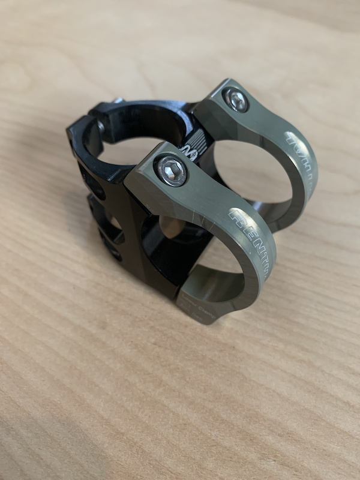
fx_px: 361
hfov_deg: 53.1
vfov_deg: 67.3
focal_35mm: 26
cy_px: 240
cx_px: 180
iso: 250
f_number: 1.8
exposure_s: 1/60
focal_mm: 4.25
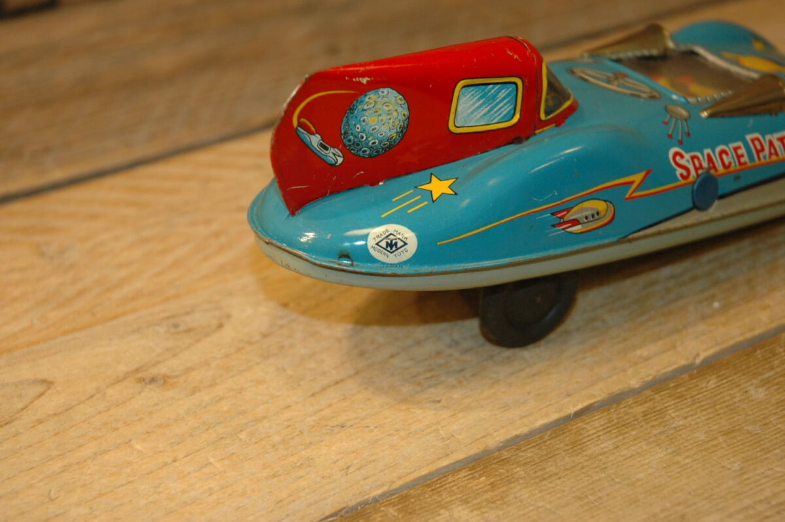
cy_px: 261
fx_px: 1830
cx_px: 392
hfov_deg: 24.2
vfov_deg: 16.2
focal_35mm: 84
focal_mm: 56
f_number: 4.5
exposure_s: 1/100
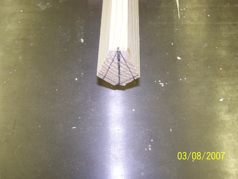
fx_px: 261
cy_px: 90
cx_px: 119
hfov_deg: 49.0
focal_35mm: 38
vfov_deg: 37.7
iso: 200
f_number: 2.8
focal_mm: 6.3
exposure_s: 1/40
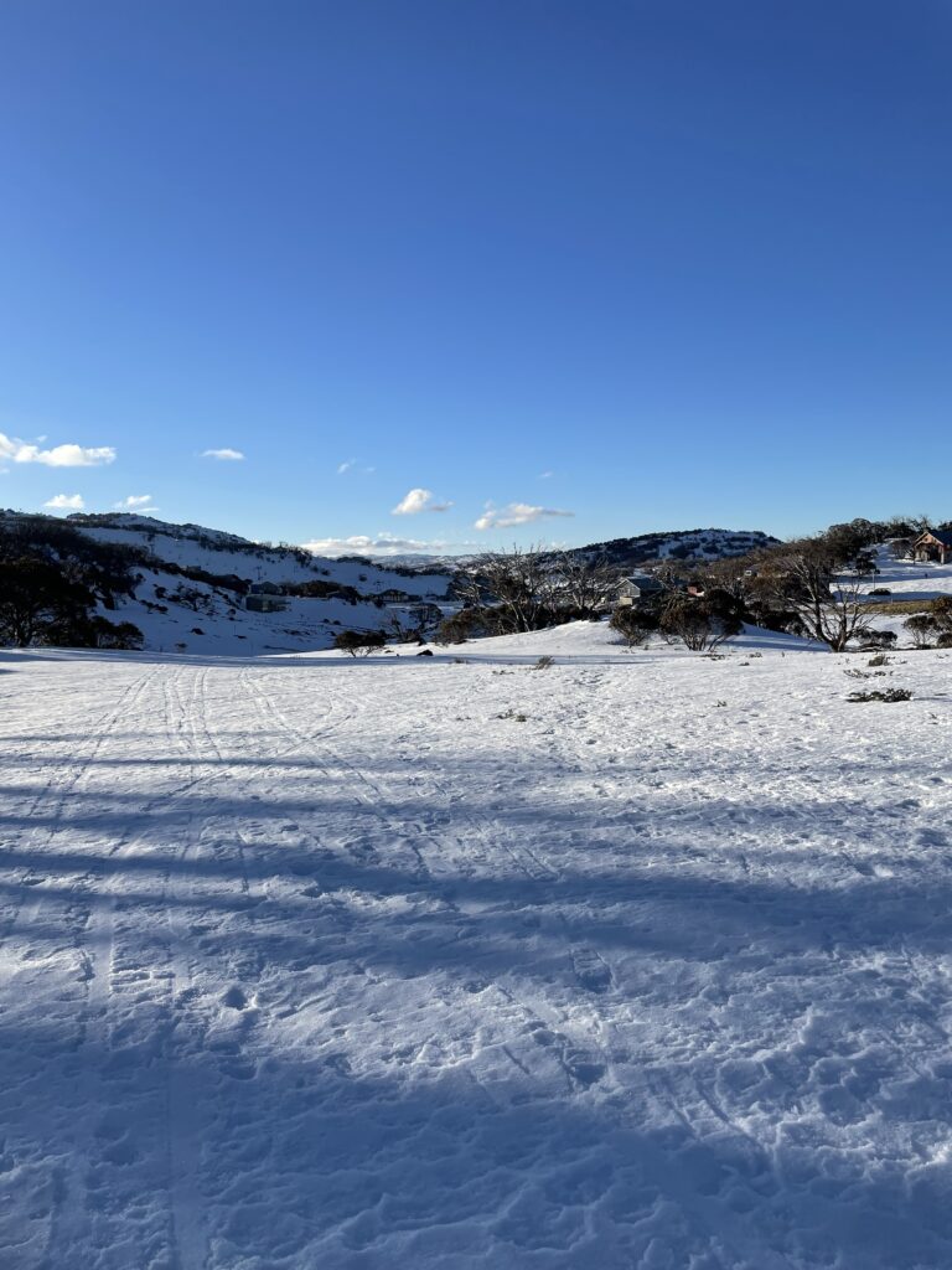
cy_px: 635
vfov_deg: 67.3
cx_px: 476
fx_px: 953
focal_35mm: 26
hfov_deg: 53.1
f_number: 1.6
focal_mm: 4.2
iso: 32
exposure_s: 1/3610
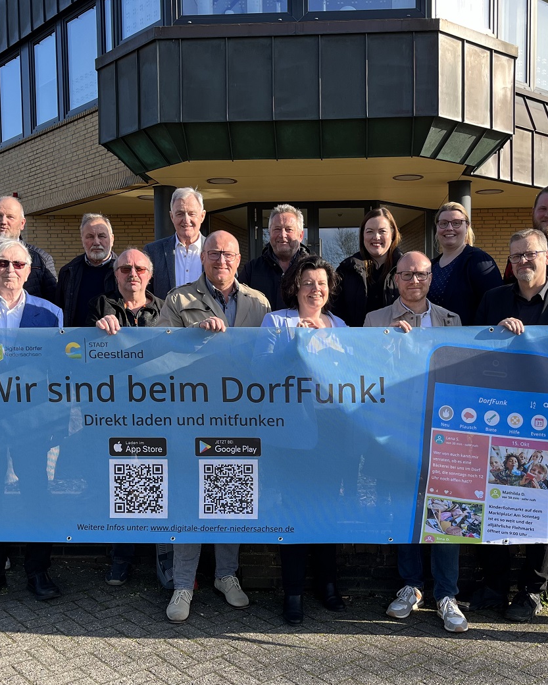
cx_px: 315
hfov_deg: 38.1
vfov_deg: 46.8
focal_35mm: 39
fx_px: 791
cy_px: 370
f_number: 1.6
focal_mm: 5.1
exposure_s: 1/943
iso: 50
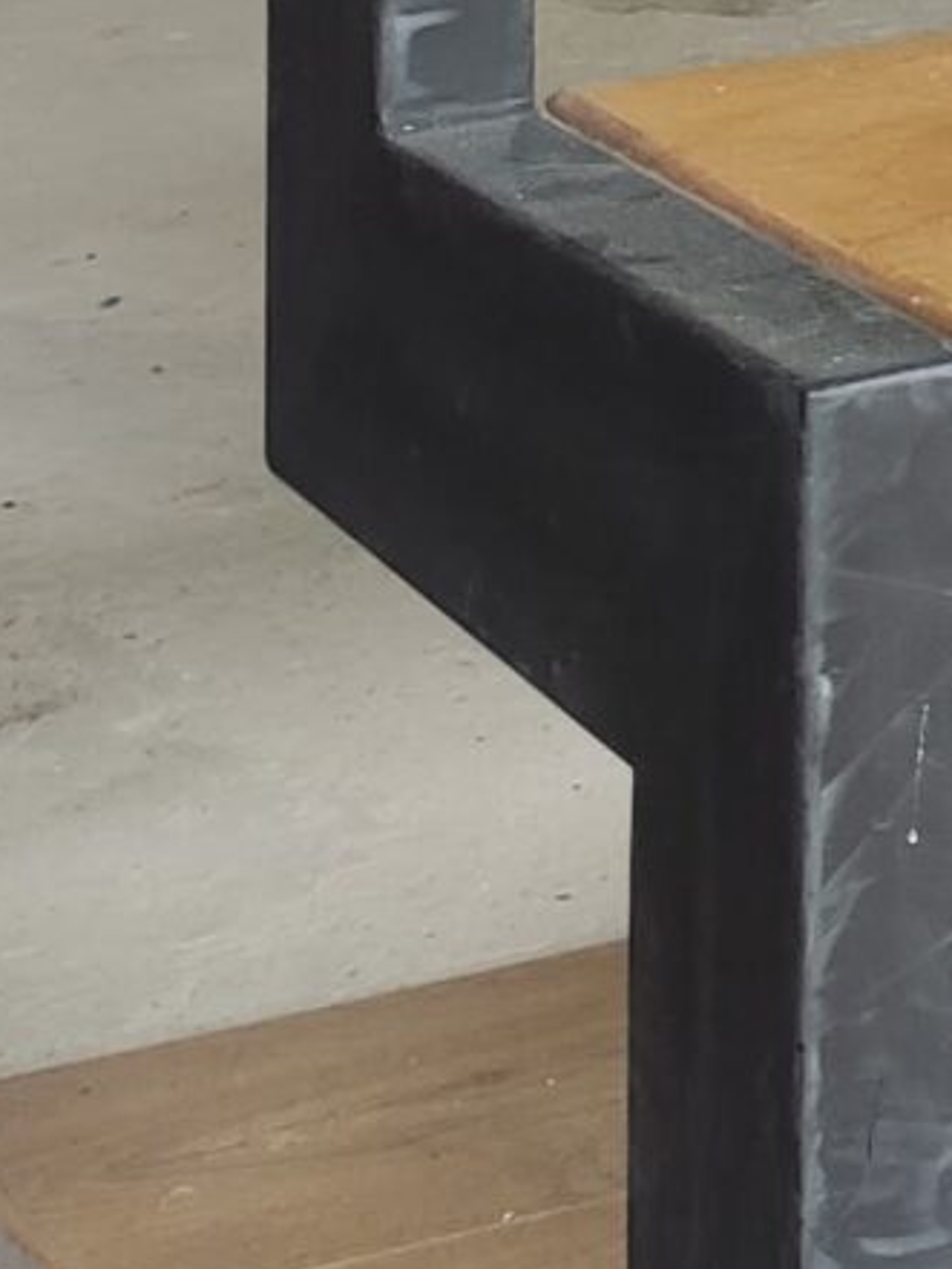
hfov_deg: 9.2
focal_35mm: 151
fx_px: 5534
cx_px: 1918
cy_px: -1456
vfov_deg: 11.5
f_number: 1.75
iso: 119
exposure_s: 1/120
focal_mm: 4.77
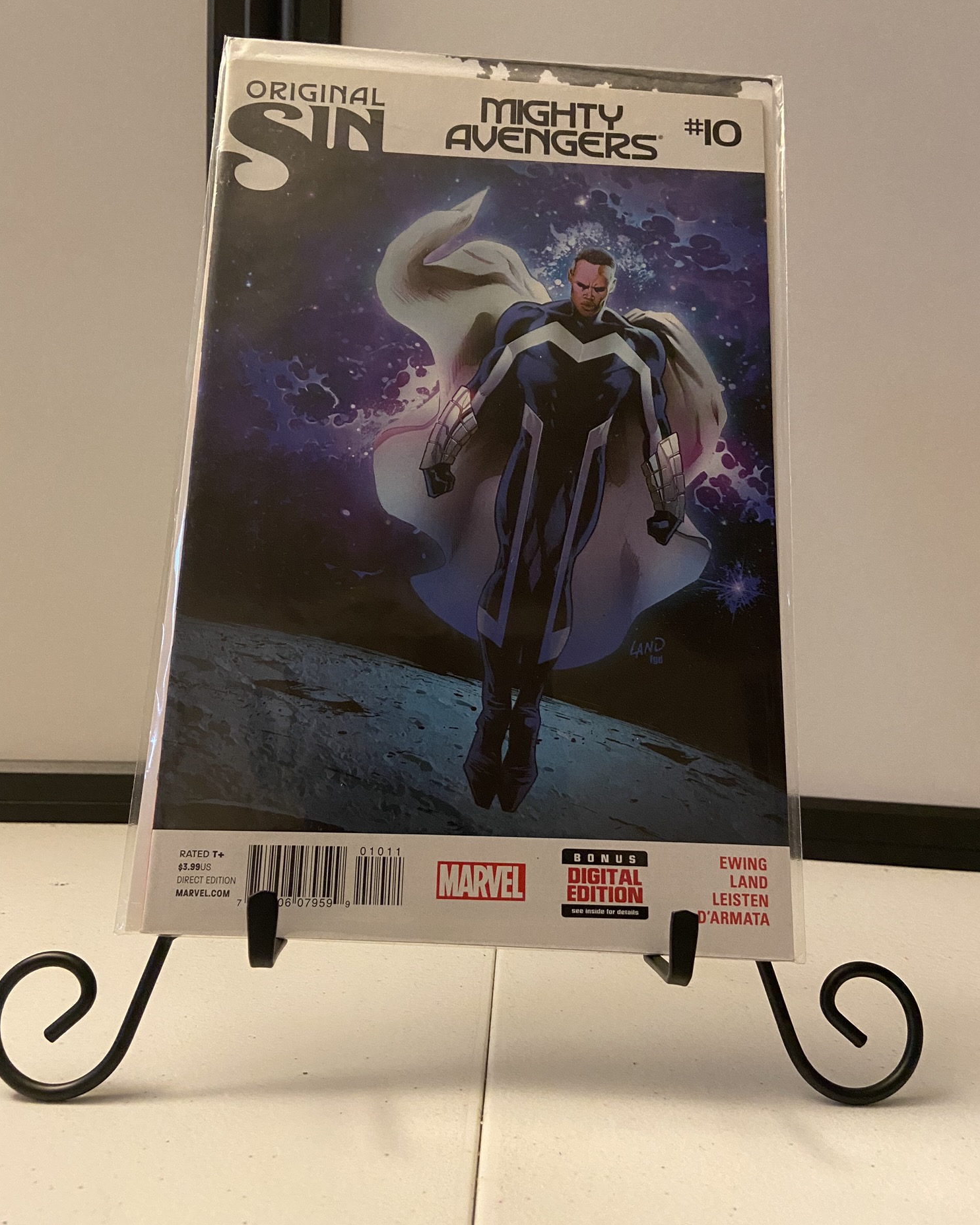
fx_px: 1015
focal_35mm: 28
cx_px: 484
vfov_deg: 62.2
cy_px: 581
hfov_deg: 51.5
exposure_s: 1/30
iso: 640
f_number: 1.8
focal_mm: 4.25
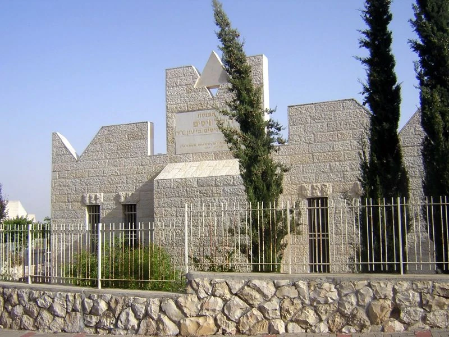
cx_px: 224
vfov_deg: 39.7
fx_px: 467
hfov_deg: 51.4
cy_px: 168
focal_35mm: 36
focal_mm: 4.7
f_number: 5.2
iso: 100
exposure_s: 1/304
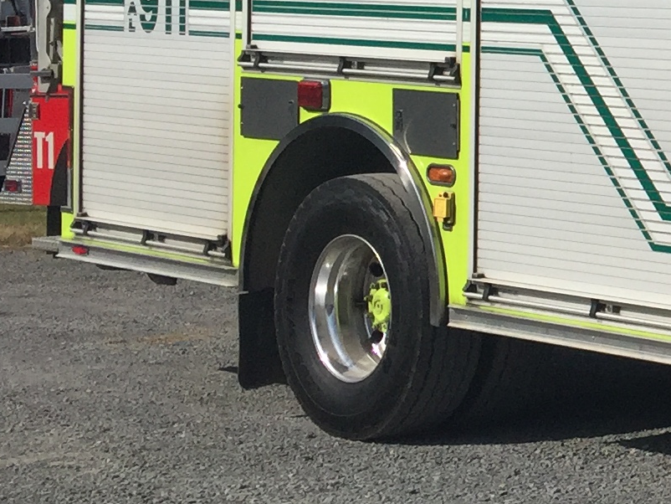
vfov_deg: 12.5
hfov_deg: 14.6
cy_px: 59
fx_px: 2288
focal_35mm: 118
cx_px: 1220
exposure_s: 1/5650
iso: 32
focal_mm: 4.15
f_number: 2.2
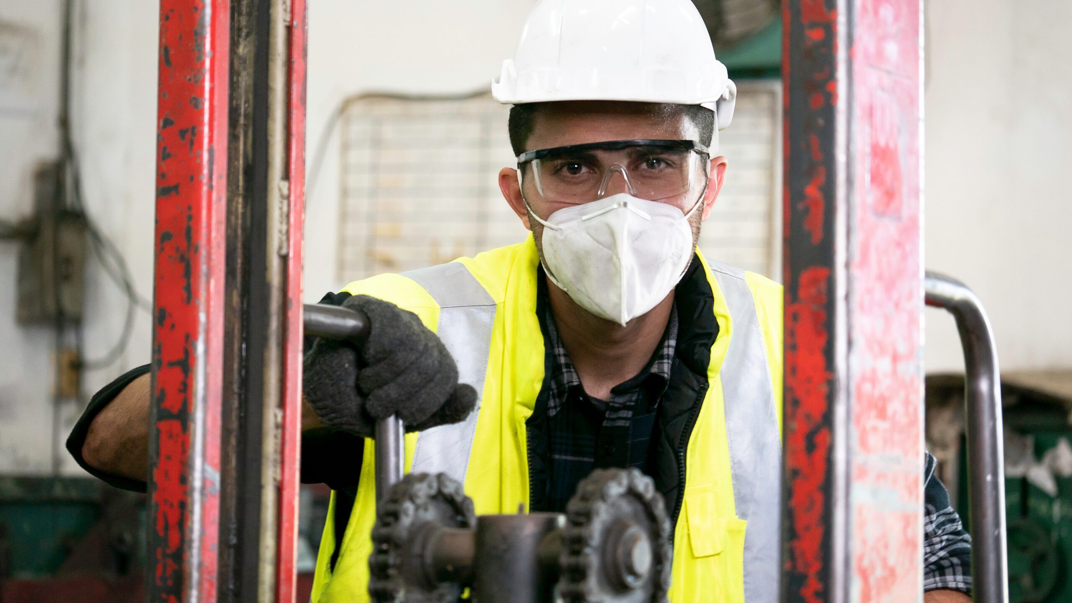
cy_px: 307
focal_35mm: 131
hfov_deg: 16.4
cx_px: 536
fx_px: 3724
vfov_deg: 9.3
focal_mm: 60
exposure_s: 1/80
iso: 200
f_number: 2.8
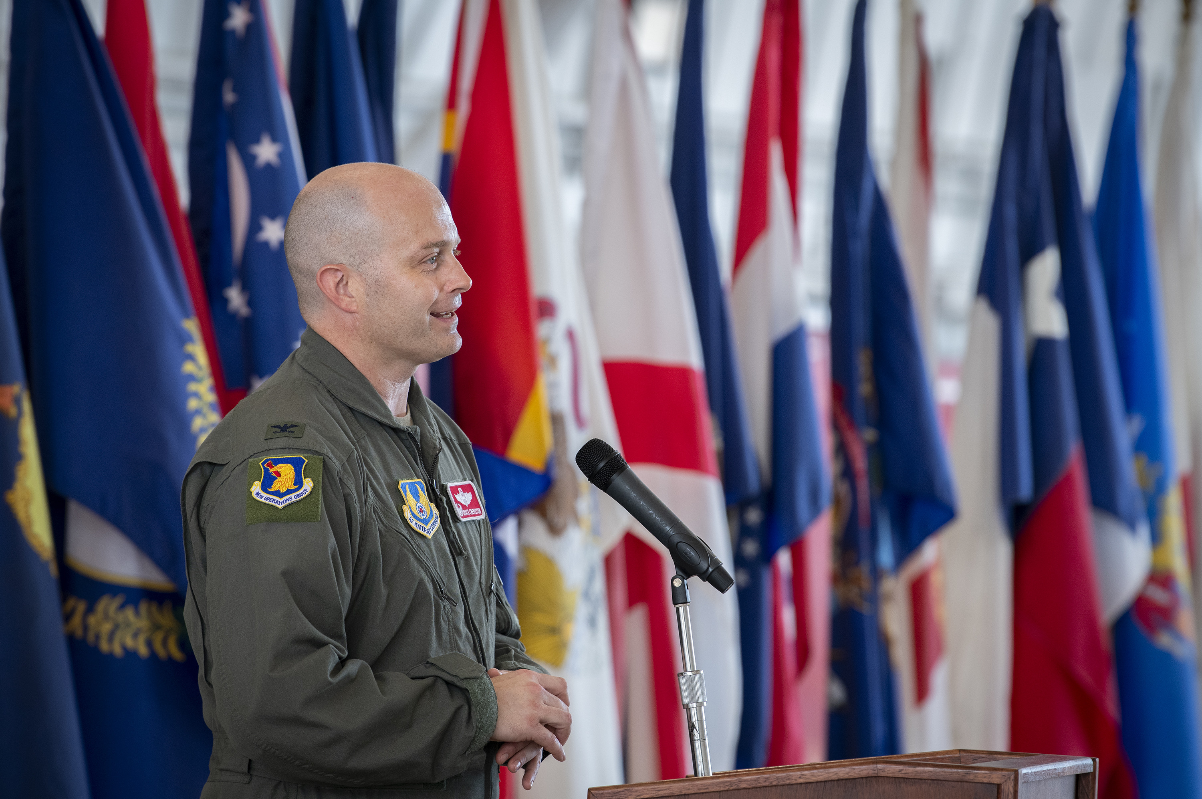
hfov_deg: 10.3
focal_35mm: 200
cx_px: 601
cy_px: 400
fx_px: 6671
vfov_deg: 6.9
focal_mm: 200
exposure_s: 1/400
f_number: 4
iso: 1000
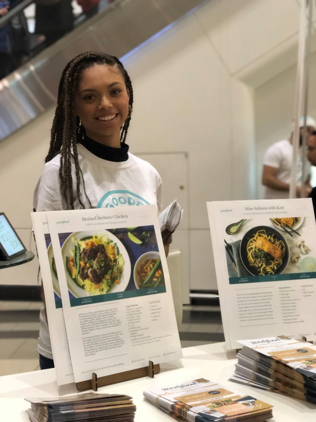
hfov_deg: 25.7
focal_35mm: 57
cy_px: 211
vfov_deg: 33.8
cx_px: 158
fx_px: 694
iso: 500
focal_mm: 6.6
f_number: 2.8
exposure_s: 1/30
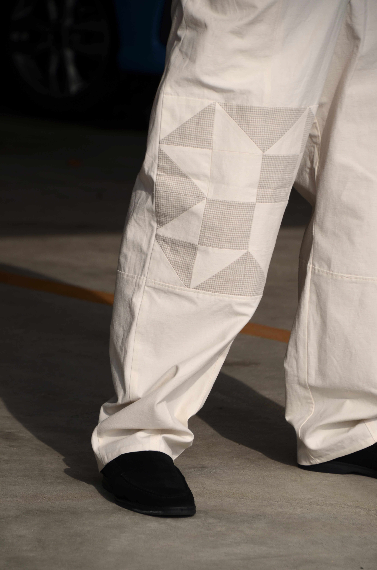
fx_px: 3195
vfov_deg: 10.2
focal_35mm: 202
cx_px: 188
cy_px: 285
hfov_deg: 6.8
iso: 125
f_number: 6
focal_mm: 135
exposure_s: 1/1250
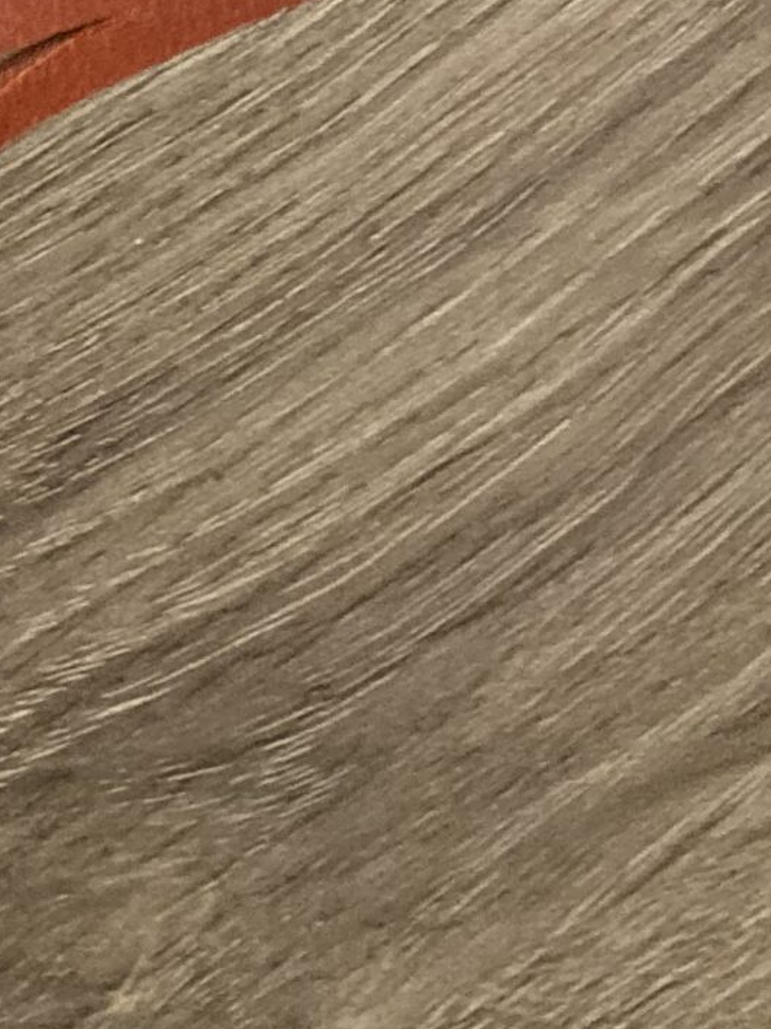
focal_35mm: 101
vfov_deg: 18.3
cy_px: -249
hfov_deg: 13.2
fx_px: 3001
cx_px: -613
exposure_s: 1/40
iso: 320
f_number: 1.8
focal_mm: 3.99
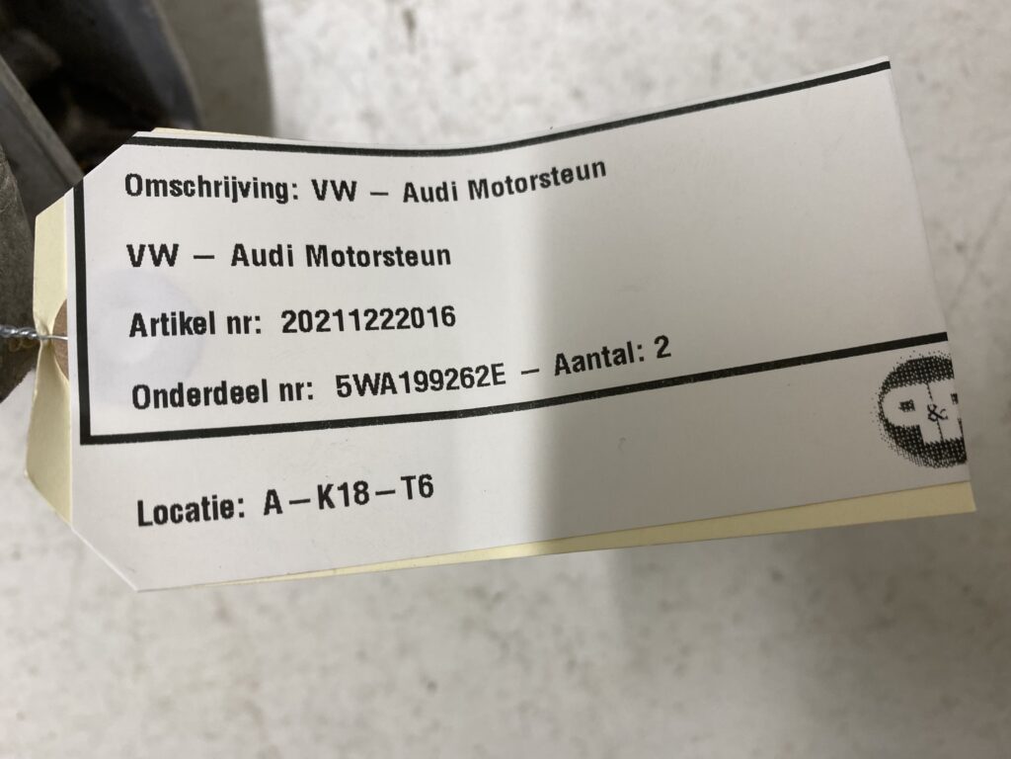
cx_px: 506
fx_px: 759
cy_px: 380
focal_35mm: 26
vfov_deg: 53.1
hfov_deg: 67.3
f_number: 1.8
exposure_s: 1/100
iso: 80
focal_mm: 4.25
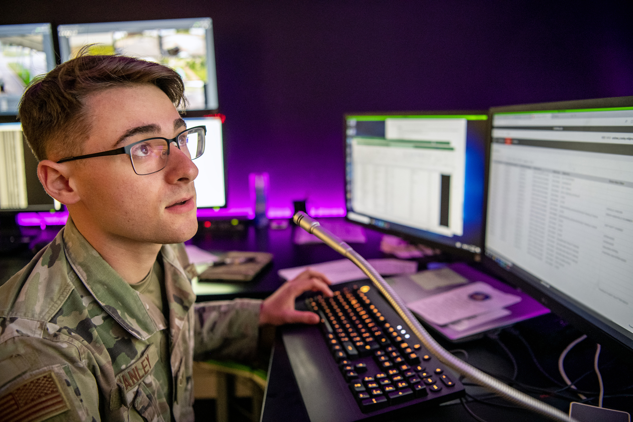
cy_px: 211
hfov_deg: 60.3
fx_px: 545
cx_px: 316
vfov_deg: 42.3
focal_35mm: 31
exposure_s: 1/80
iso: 2500
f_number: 2.8
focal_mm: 31
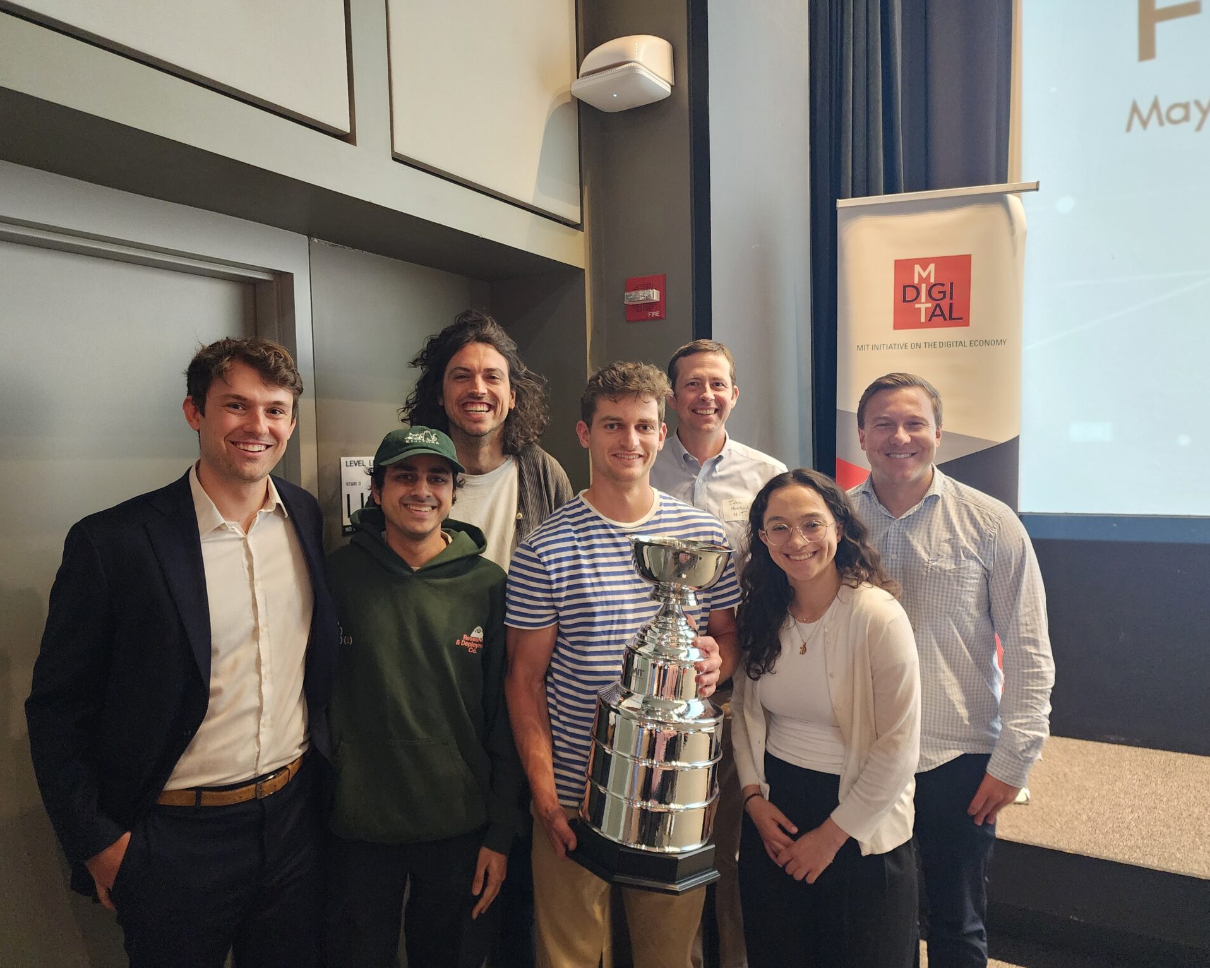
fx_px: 860
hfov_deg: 70.2
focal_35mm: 24
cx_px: 567
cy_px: 484
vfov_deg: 58.8
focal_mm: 6.4
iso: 1000
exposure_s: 1/24
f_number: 1.8
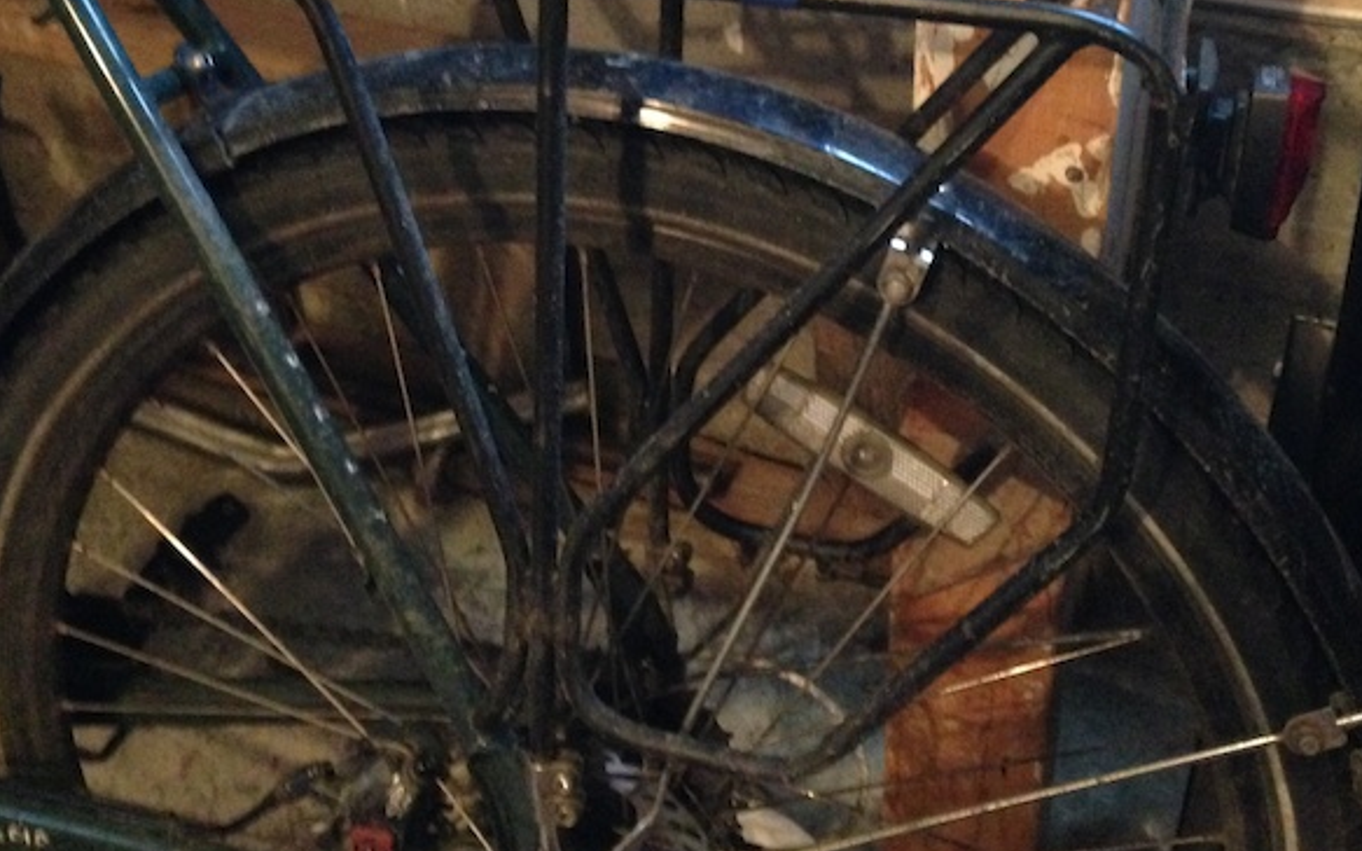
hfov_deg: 41.8
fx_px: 1781
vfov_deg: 26.4
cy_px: 173
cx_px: 696
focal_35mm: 48
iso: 800
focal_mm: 4.12
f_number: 2.4
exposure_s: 1/15
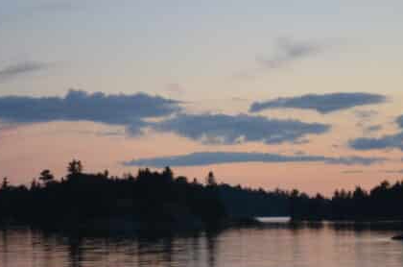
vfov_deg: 9.0
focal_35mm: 151
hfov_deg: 13.6
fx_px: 1686
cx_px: 186
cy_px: 182
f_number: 5.6
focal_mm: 55
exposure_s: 1/5
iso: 100
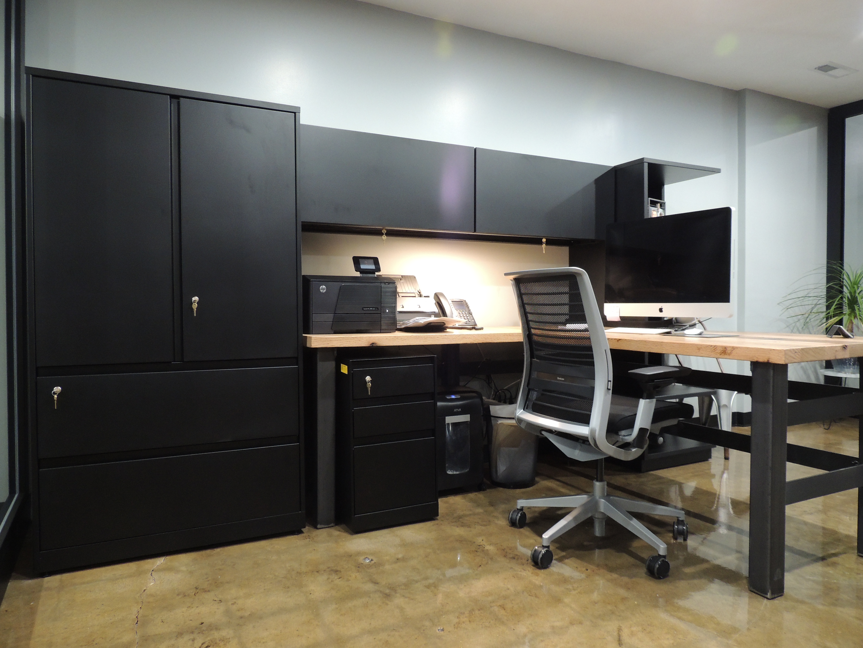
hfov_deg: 71.6
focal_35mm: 24
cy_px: 324
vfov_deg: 56.8
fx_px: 598
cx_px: 432
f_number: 3
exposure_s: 1/10
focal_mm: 4.3
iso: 400
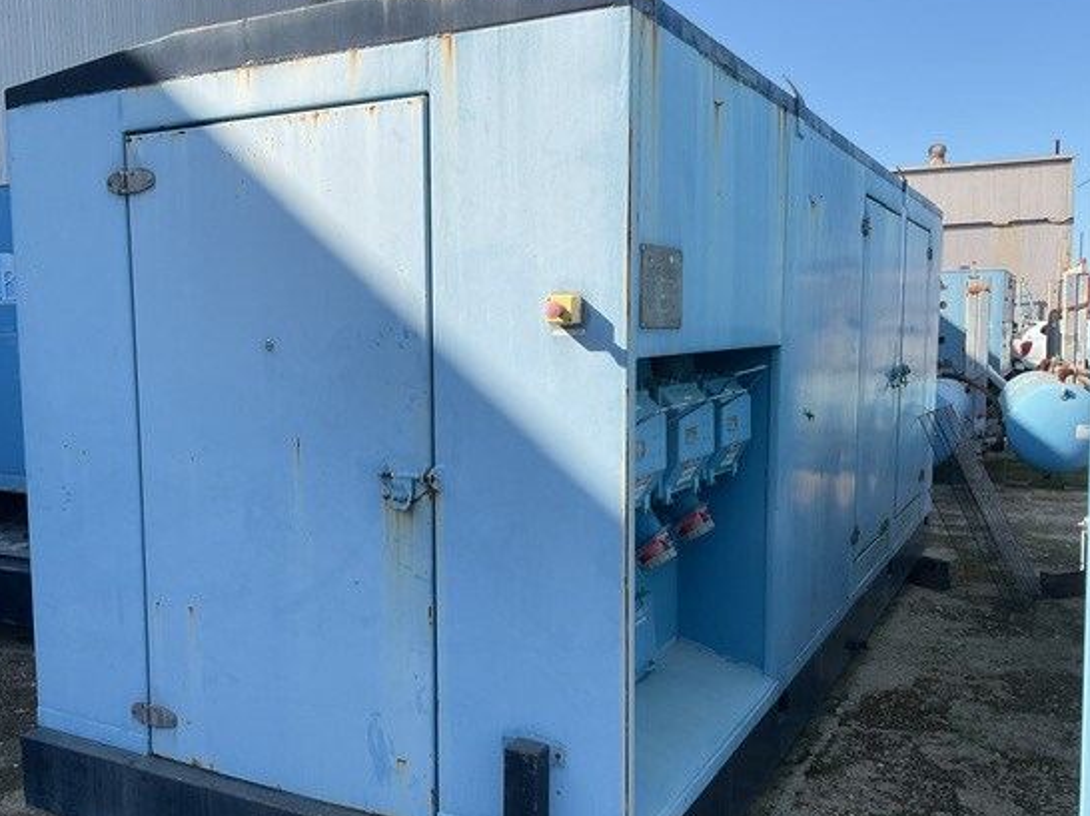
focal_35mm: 34
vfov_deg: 41.7
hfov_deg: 53.7
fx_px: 1070
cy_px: 449
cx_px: 459
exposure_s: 1/1121
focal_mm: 3
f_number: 1.8
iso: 16
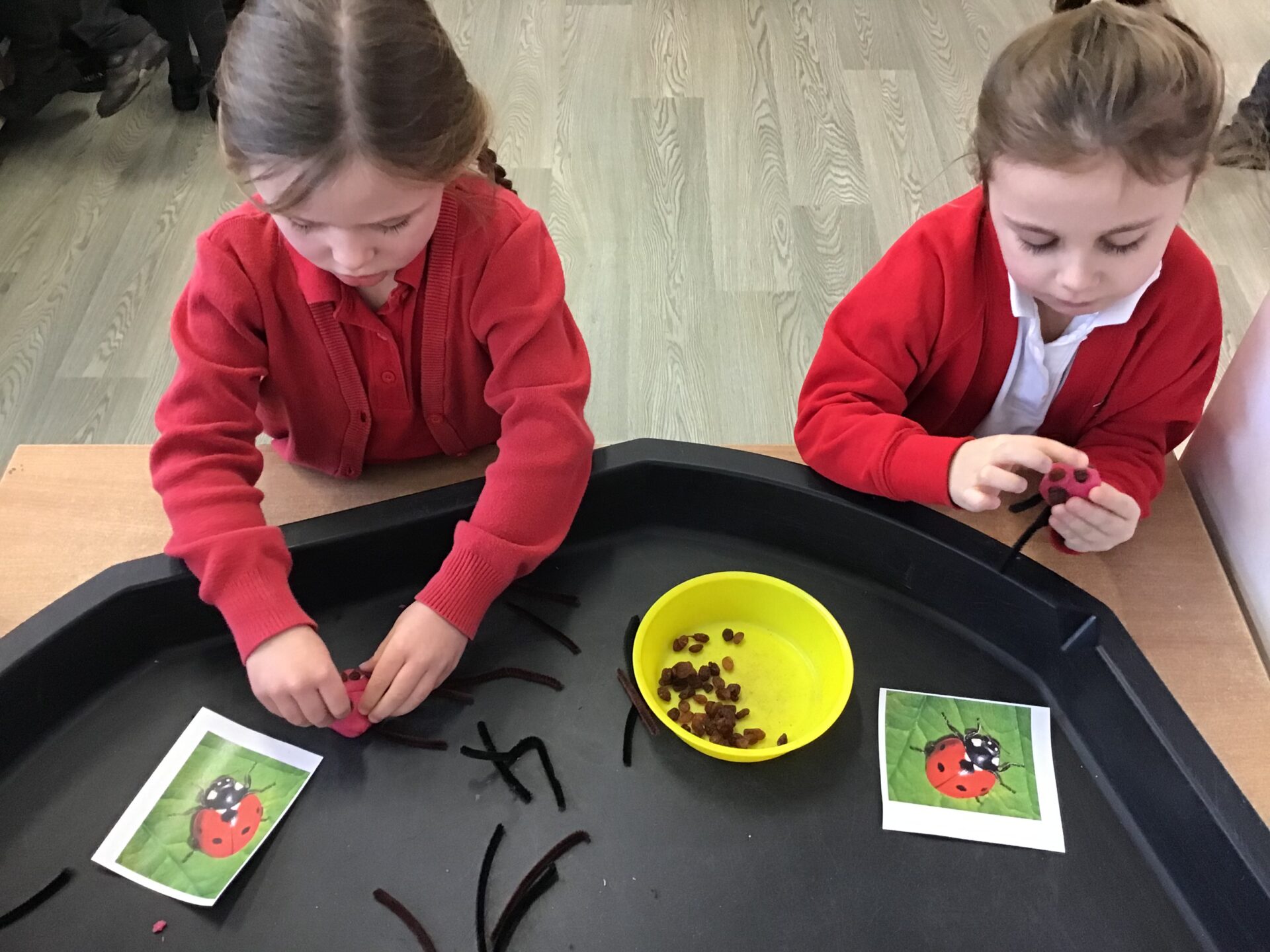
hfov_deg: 58.4
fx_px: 1137
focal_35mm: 31
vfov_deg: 45.4
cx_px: 635
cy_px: 476
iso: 200
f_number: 2.4
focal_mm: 3.3
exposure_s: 1/33
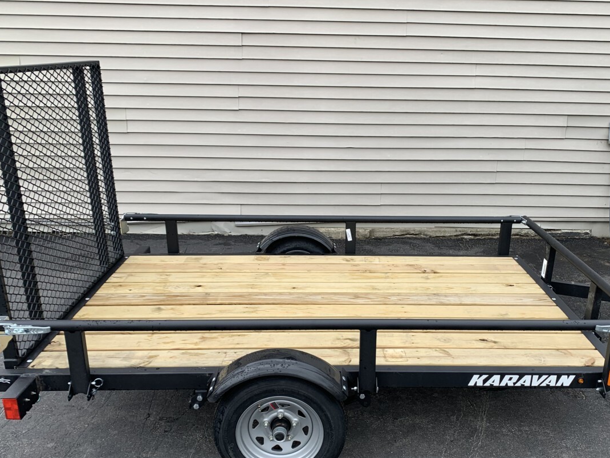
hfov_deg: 52.4
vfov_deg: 40.5
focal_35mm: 35
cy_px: 280
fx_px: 617
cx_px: 352
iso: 25
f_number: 1.8
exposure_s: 1/490
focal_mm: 4.25
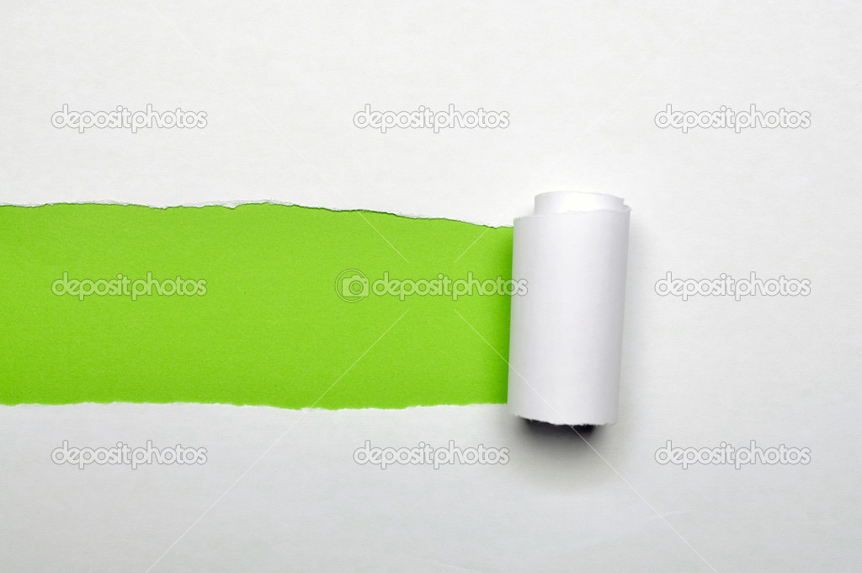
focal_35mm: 75
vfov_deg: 18.1
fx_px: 1794
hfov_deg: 27.0
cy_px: 286
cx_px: 431
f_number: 11
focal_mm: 50
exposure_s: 1/125
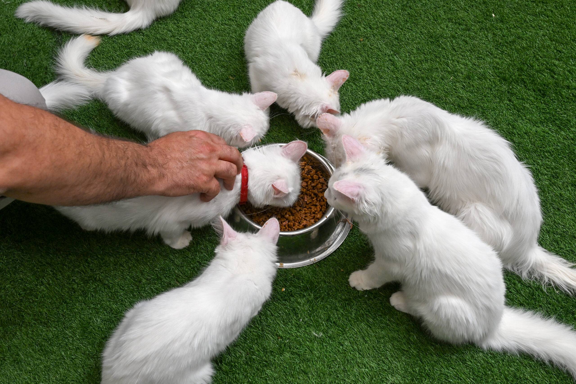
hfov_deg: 53.1
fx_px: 576
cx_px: 288
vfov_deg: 36.8
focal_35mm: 36
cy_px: 192
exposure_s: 1/200
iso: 640
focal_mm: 24
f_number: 7.1
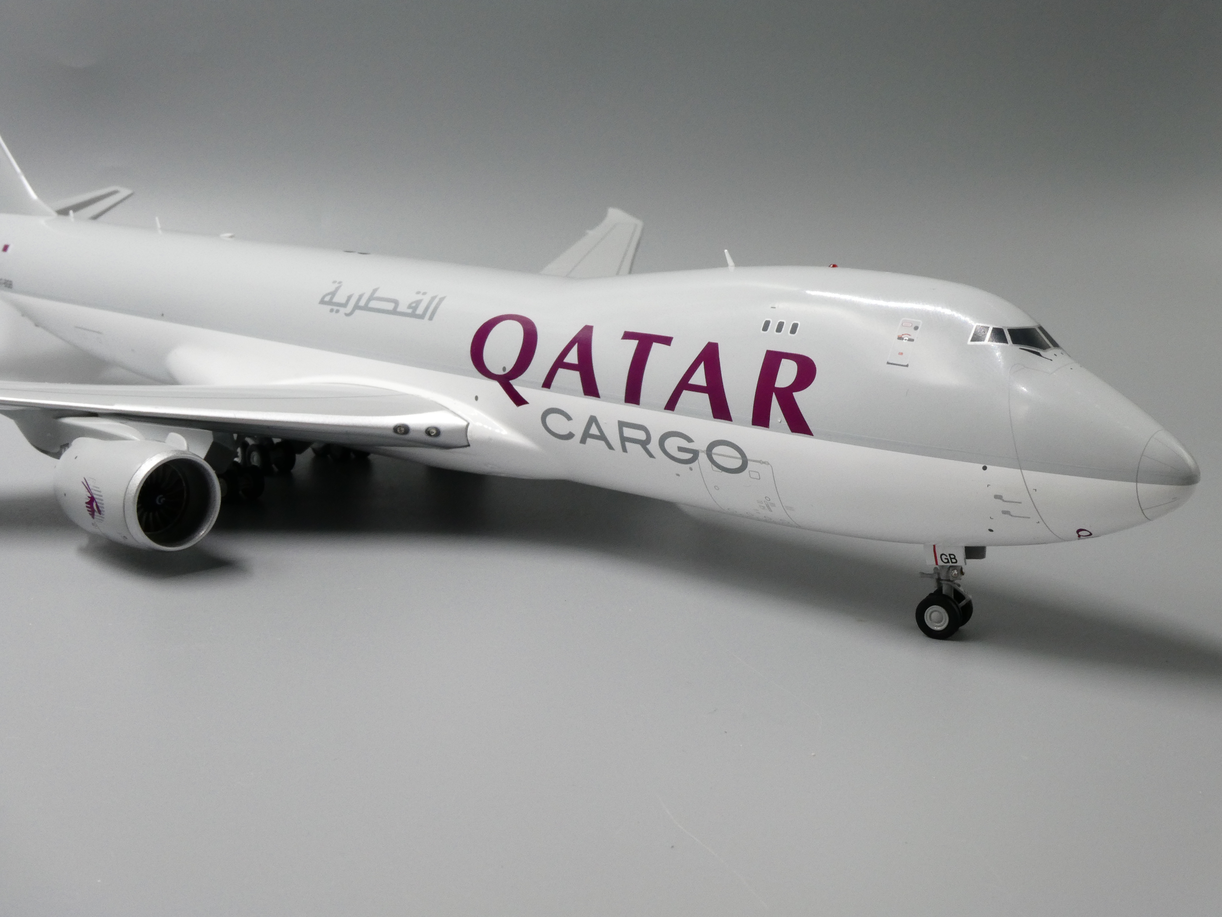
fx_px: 1659
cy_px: 458
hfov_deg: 40.4
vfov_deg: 30.9
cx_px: 611
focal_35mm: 47
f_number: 7.1
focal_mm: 8.4
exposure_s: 1/50
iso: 250
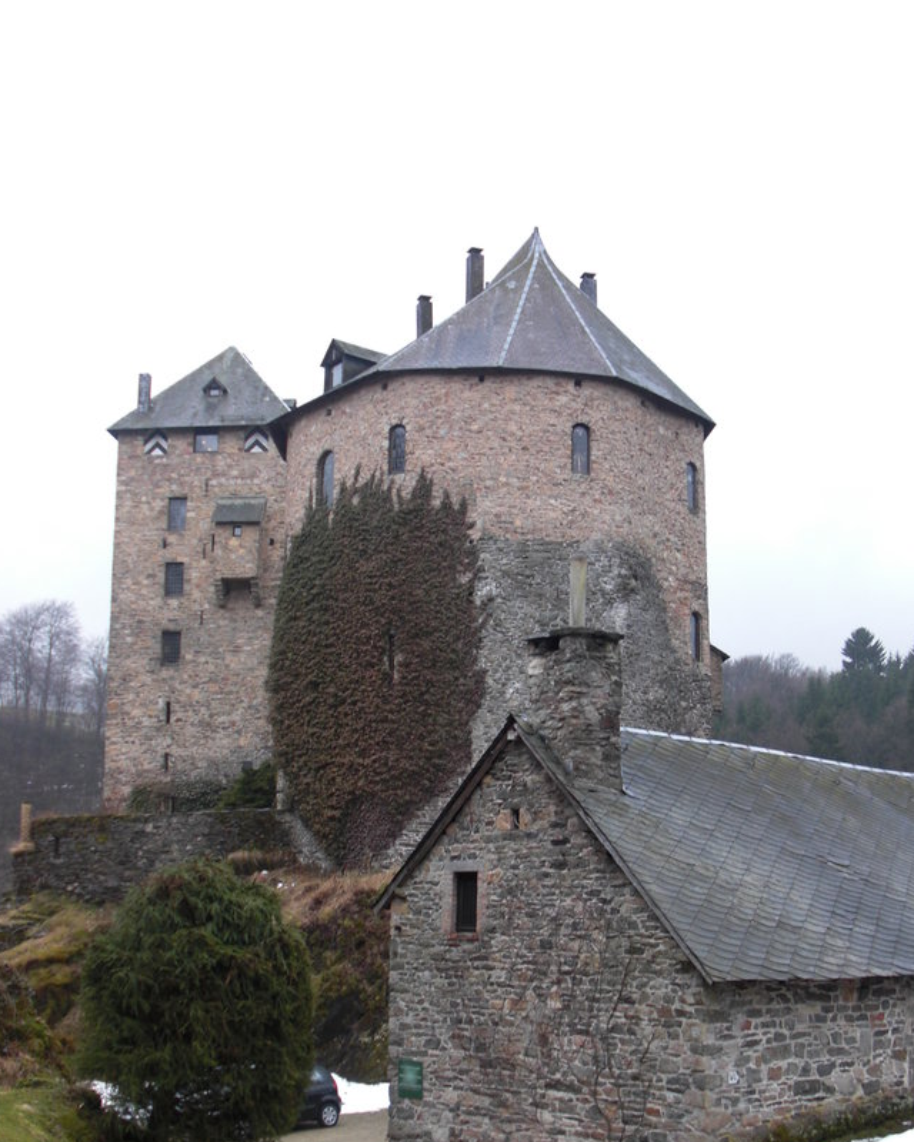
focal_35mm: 45
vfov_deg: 40.9
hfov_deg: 33.4
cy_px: 704
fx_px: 1522
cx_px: 496
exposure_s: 1/125
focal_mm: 6.3
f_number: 2.8
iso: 50
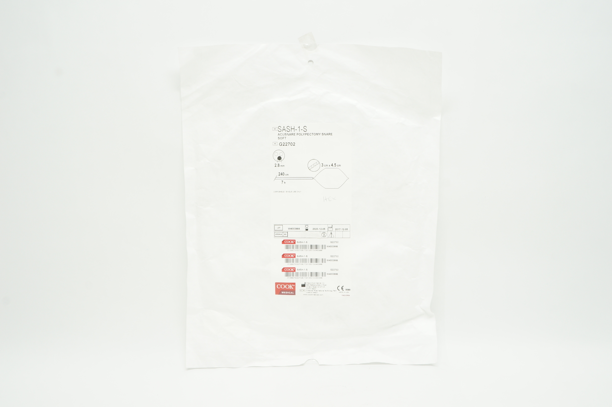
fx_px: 586
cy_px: 204
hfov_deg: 55.2
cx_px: 306
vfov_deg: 38.3
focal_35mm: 34
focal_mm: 23
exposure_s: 1/15
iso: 400
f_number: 11
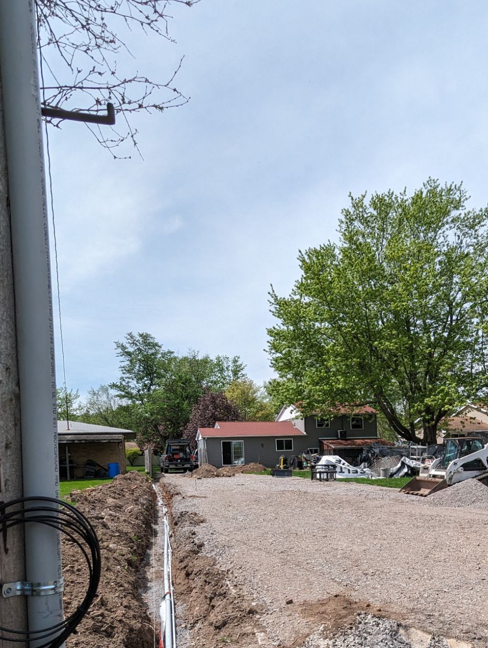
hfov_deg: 52.1
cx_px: 328
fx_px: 487
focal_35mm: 26
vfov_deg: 63.3
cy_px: 487
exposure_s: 1/1667
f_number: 2.2
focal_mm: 2.35
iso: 54
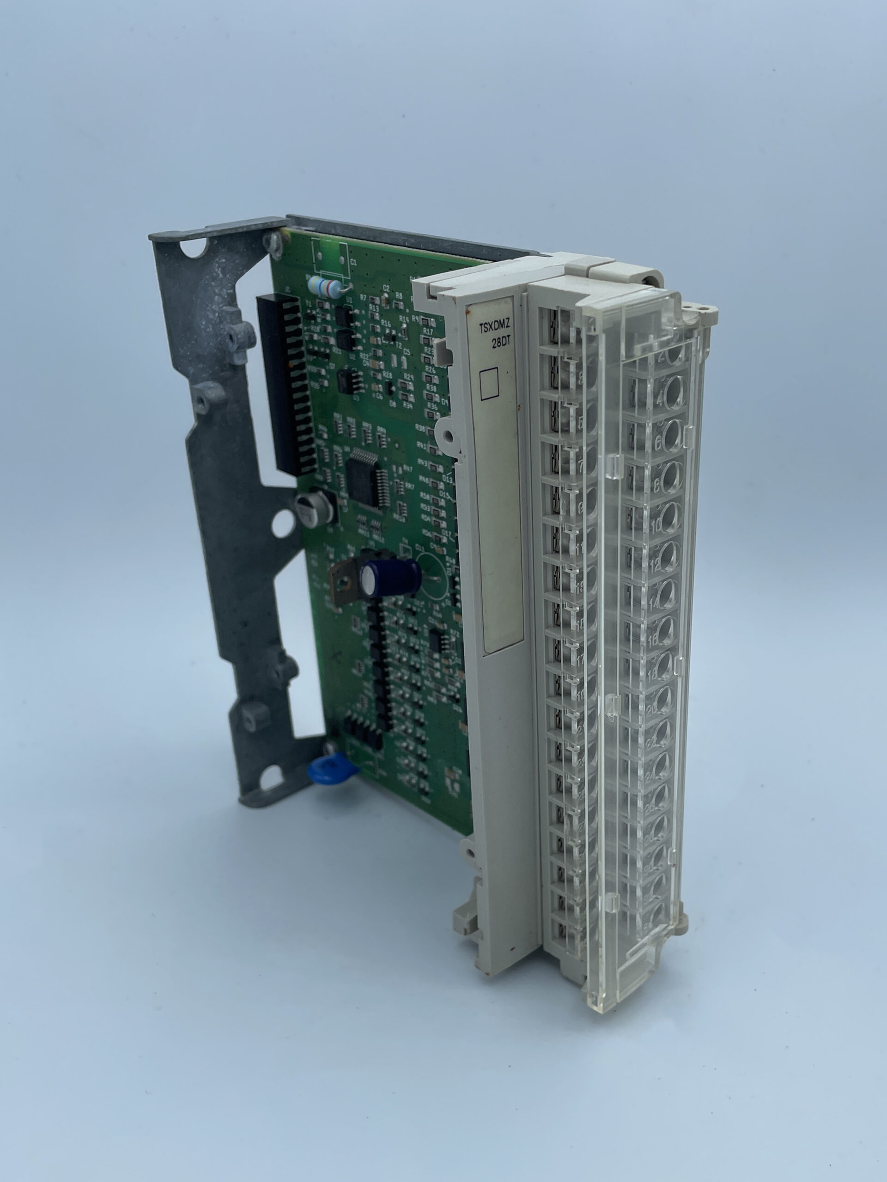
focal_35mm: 26
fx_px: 888
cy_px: 591
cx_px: 444
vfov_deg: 67.3
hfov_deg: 53.1
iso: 32
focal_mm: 4.2
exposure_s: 1/1984
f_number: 1.6
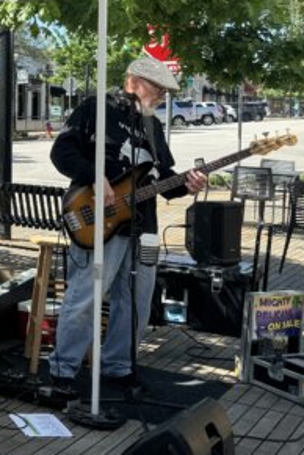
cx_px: -204
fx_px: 834
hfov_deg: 17.6
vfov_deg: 30.2
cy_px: 143
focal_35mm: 66
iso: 80
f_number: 1.78
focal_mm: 6.76
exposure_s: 1/1524
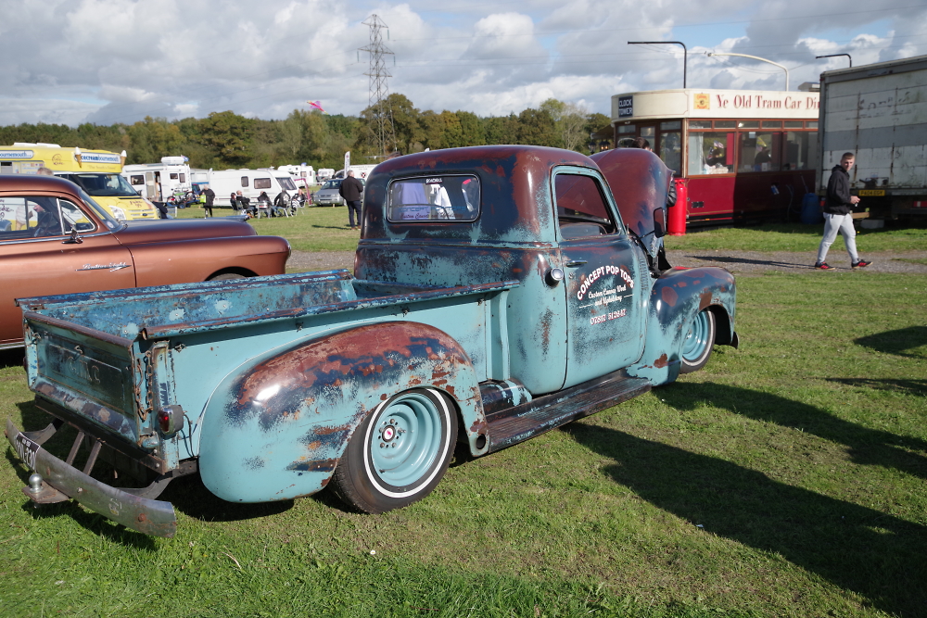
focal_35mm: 29
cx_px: 464
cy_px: 309
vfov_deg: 45.0
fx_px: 747
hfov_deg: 63.7
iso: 800
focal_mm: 29
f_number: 6.3
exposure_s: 1/2000
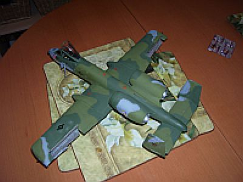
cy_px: 91
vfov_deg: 41.8
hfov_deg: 54.0
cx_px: 122
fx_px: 239
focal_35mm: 34
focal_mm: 5.6
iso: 80
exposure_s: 1/60
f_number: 2.7
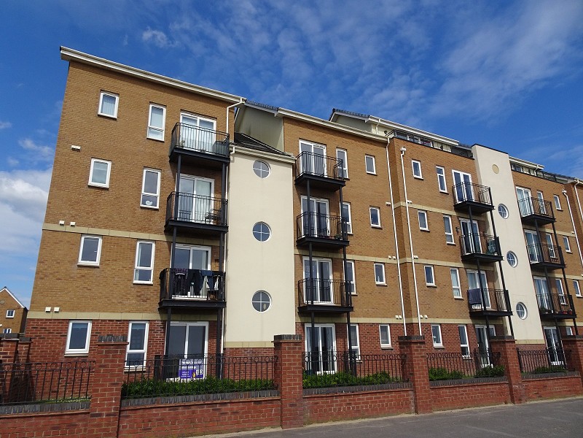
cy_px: 219
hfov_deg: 71.6
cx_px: 292
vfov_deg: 56.8
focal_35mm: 24
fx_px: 404
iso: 80
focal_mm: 4.1
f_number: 3.5
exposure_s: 1/1250
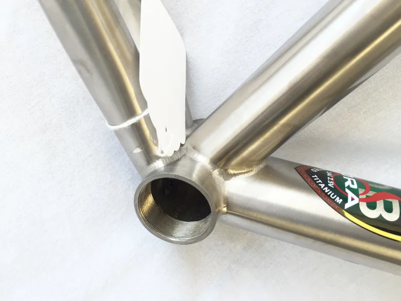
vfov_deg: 48.2
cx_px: 200
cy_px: 150
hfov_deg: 61.7
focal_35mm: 29
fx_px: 336
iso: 32
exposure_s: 1/103
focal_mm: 4.15
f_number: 2.2
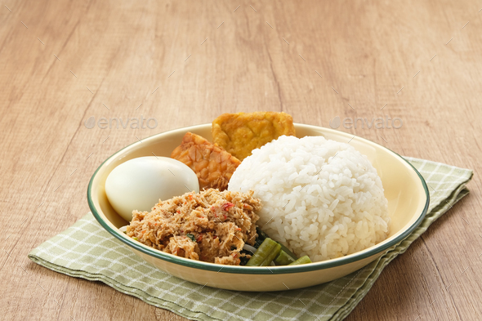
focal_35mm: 79
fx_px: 1057
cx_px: 241
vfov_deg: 17.3
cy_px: 160
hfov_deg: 25.7
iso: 400
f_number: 13
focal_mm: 52.7
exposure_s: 1/80
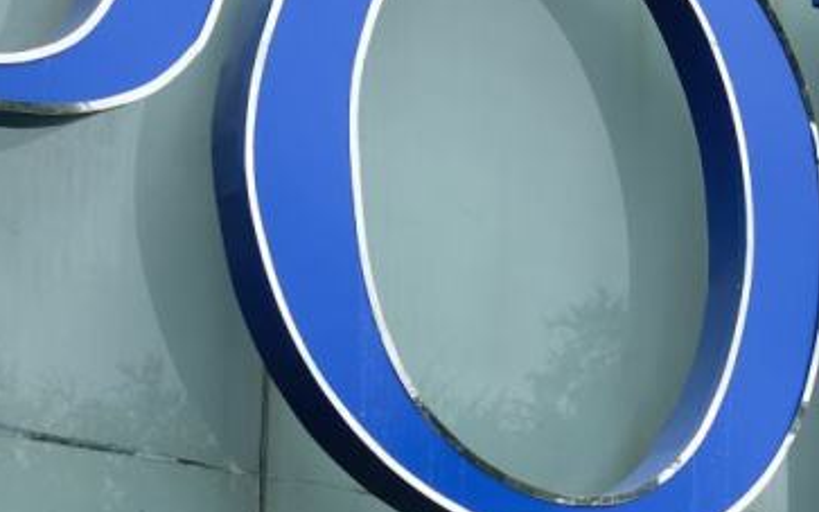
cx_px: 1072
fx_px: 3371
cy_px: 312
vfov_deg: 8.7
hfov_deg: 13.3
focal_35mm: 151
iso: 100
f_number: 5
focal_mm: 23.5
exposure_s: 1/250
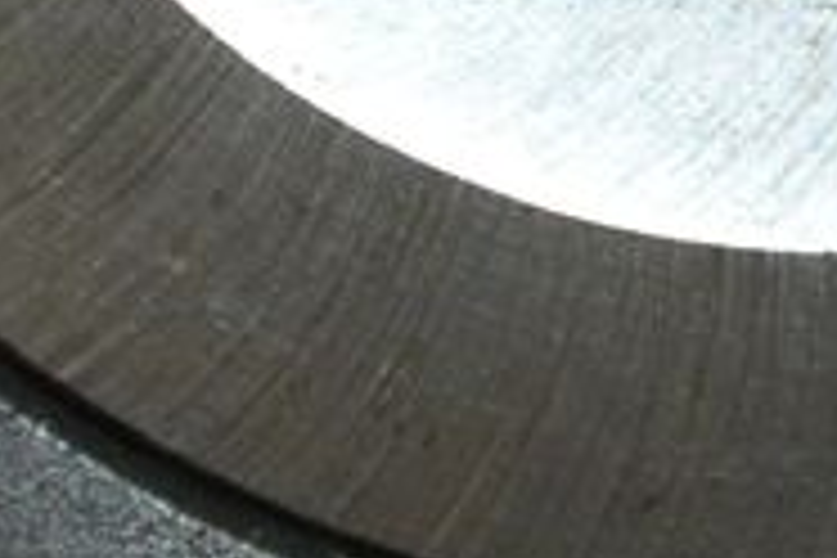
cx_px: 1012
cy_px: -871
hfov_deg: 4.6
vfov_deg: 3.0
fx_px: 10369
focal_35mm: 446
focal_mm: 40
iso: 280
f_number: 5.3
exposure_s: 1/60
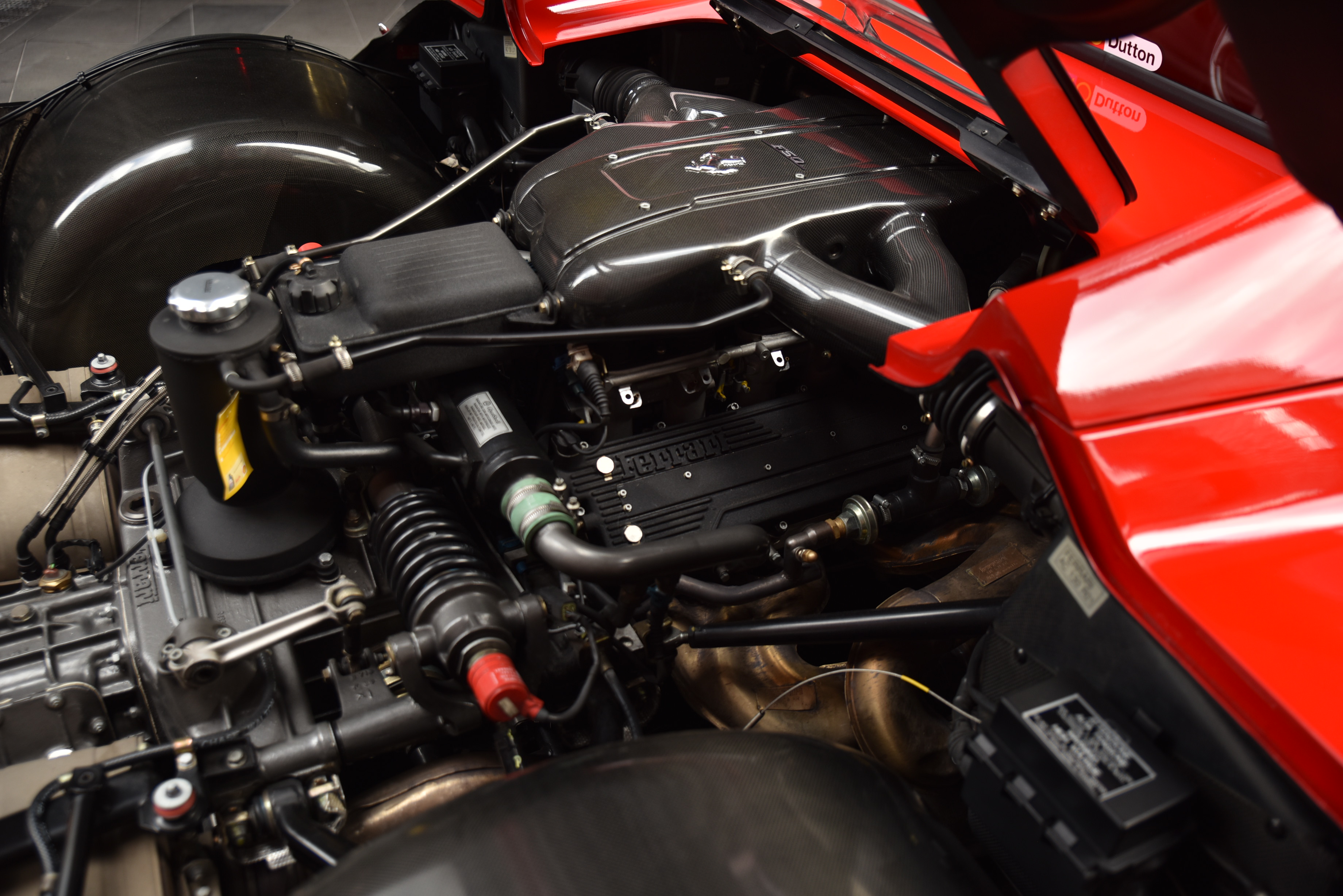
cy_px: 448
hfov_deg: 58.7
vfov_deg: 41.1
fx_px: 1194
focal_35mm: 32
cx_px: 672
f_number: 3.2
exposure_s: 1/60
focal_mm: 32
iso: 125
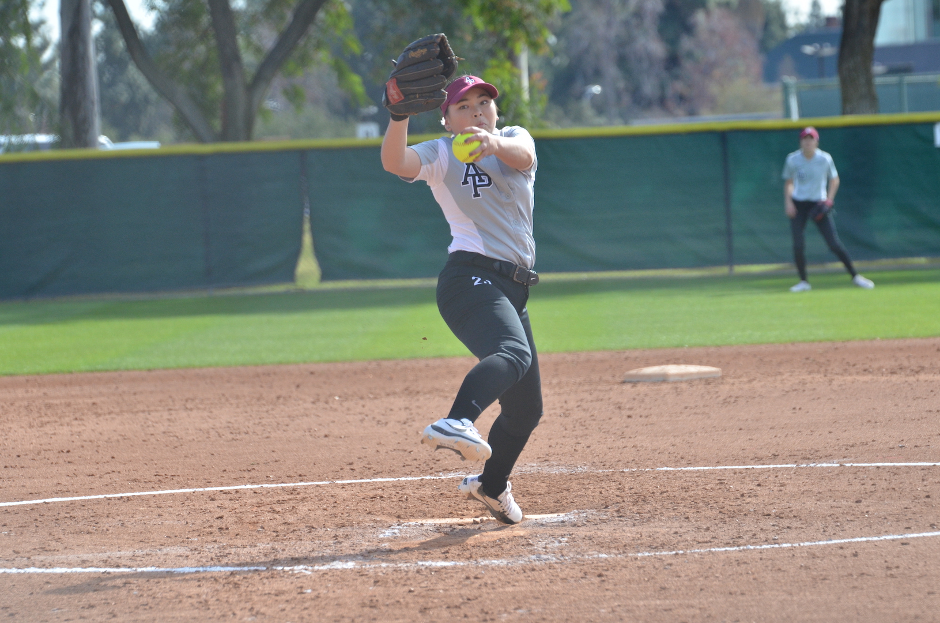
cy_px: 312
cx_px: 470
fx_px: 6449
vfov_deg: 5.5
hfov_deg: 8.3
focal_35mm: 248
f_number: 5.6
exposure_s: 1/1600
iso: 800
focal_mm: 165
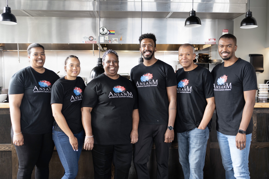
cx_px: 134
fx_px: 262
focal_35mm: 35
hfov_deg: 54.4
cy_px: 90
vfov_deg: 37.9
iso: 160
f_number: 3.2
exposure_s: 1/13
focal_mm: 35
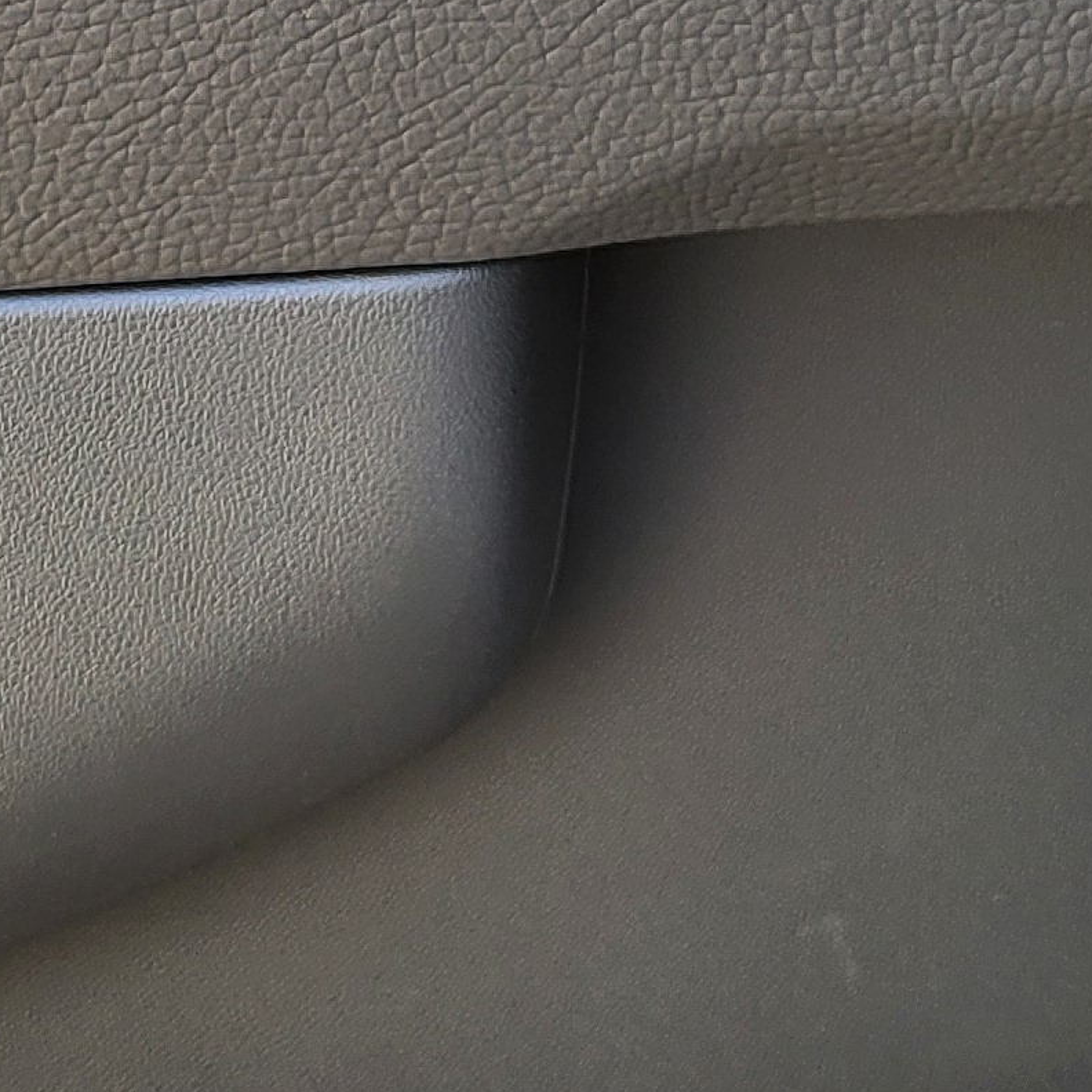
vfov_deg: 14.6
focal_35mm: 116
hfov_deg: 15.0
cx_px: 603
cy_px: -176
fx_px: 4140
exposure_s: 1/120
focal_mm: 5.4
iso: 80
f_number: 1.8
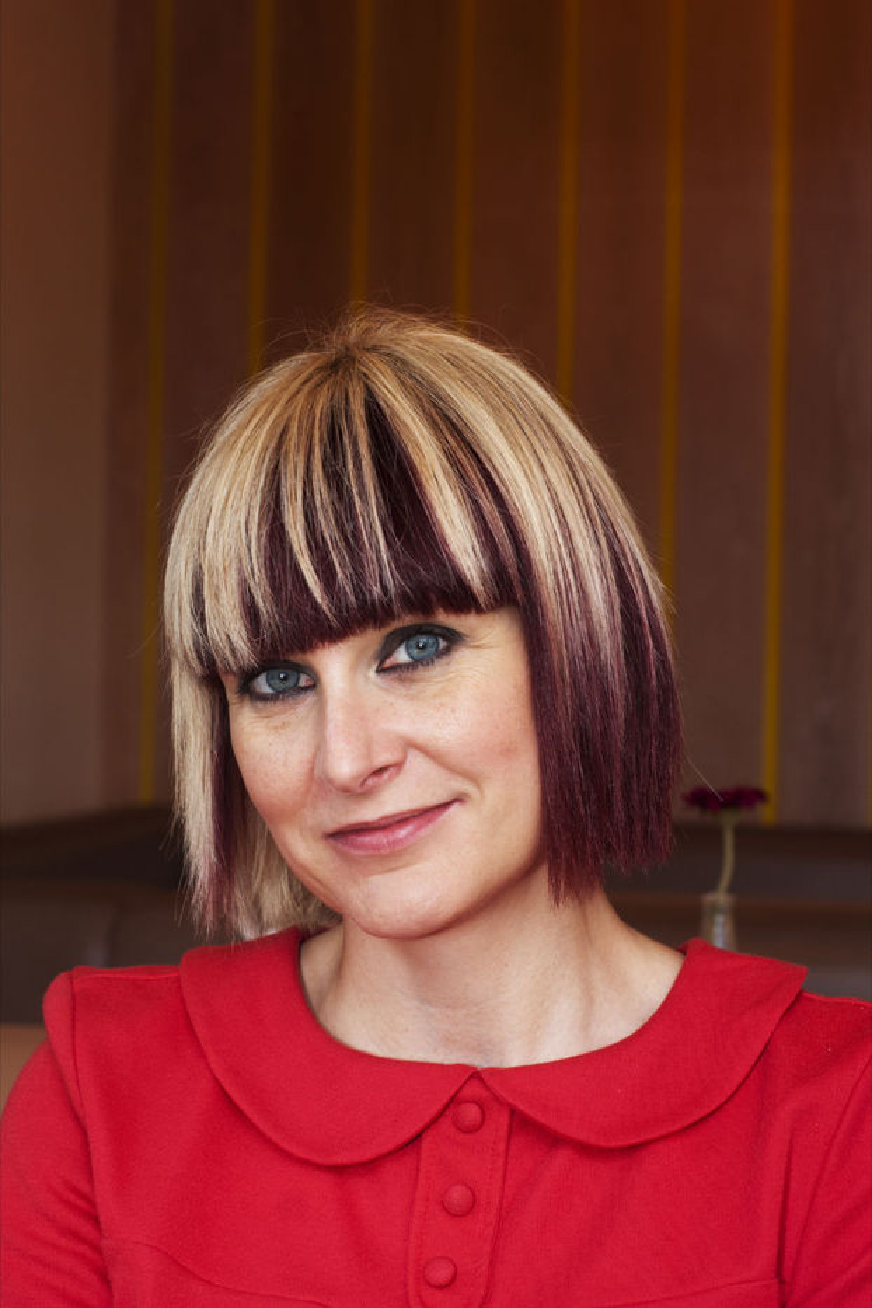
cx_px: 436
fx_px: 2725
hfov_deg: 18.2
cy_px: 654
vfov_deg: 27.0
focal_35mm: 75
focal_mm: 50
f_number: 5.6
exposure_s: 1/15
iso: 200
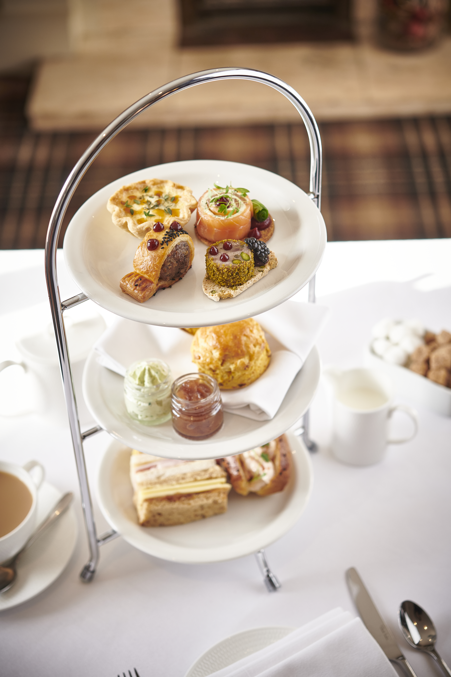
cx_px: 226
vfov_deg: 33.4
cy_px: 338
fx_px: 1127
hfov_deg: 22.6
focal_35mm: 60
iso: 320
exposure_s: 1/100
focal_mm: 60
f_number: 4.5
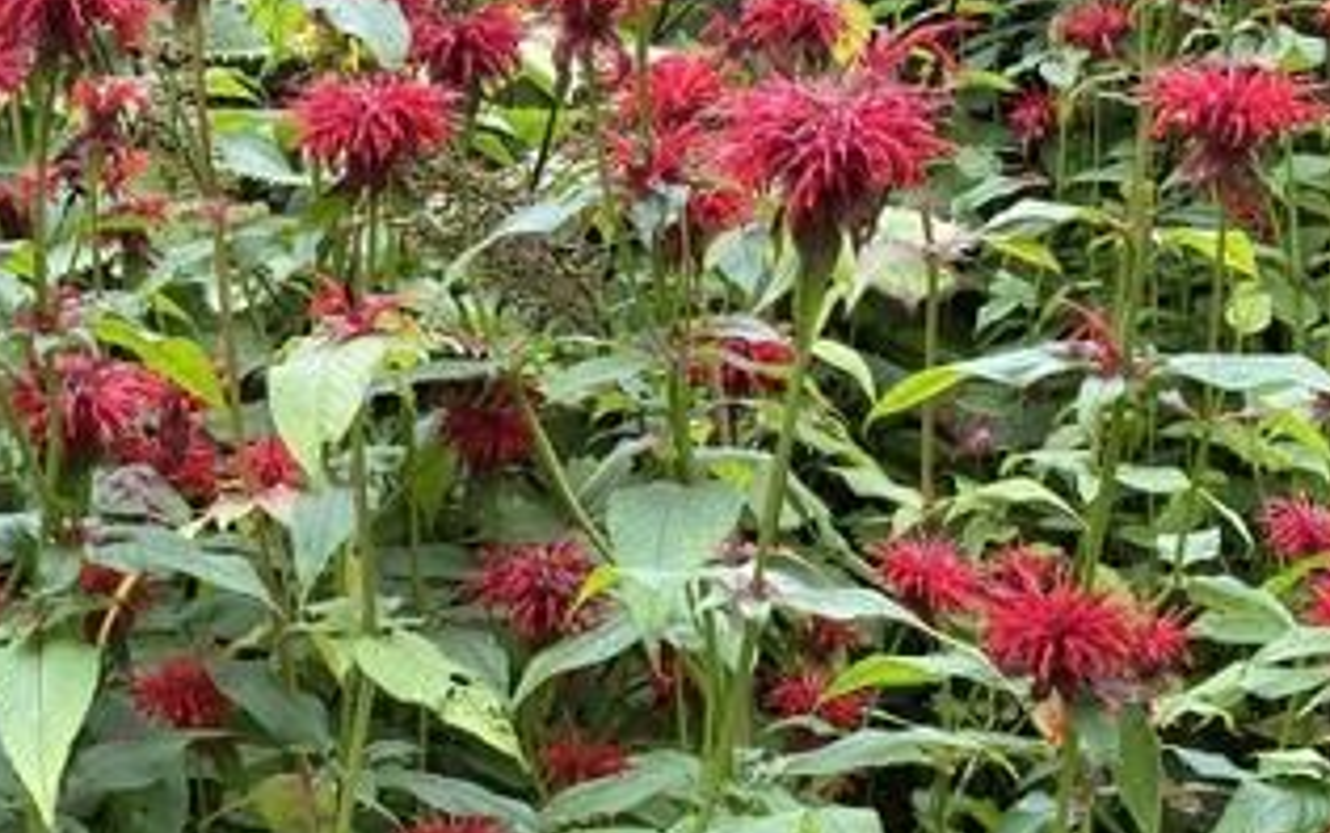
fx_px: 2213
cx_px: 543
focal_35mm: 61
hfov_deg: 33.4
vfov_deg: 21.3
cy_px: 435
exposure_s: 1/122
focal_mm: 4.25
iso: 32
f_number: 1.8
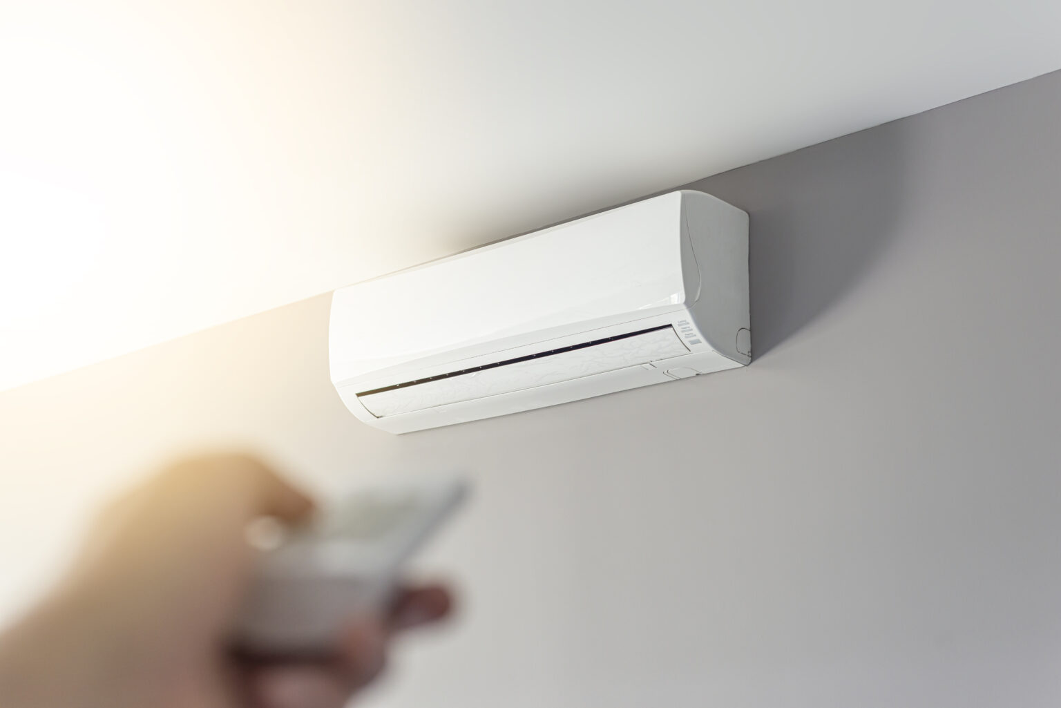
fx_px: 1474
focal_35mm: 50
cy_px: 354
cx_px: 530
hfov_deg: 39.6
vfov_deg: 27.0
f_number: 3.2
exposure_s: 1/80
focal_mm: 50
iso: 640
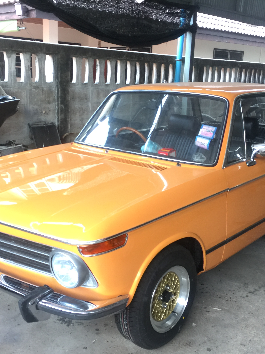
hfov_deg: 36.8
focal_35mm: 39
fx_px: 398
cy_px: 178
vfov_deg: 47.9
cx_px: 122
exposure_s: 1/33
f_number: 2.2
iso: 40
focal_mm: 4.15
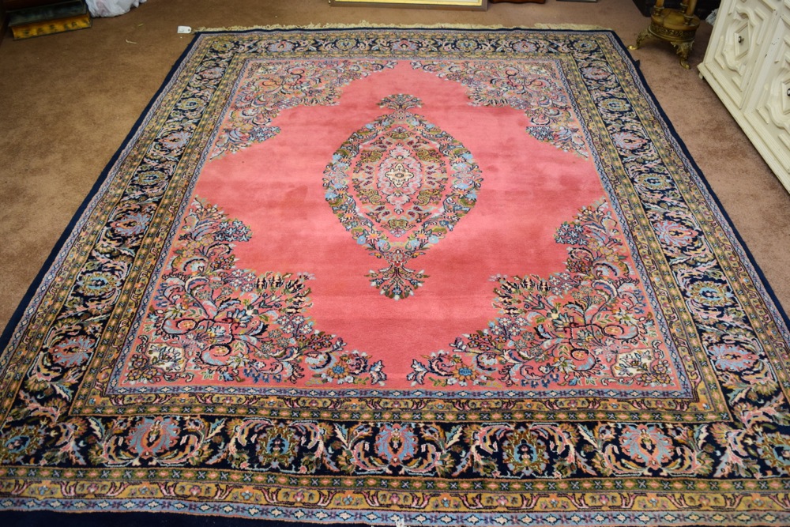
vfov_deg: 47.9
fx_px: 593
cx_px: 395
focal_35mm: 27
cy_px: 264
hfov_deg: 67.4
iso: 800
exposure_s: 1/80
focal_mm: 18
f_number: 4.5
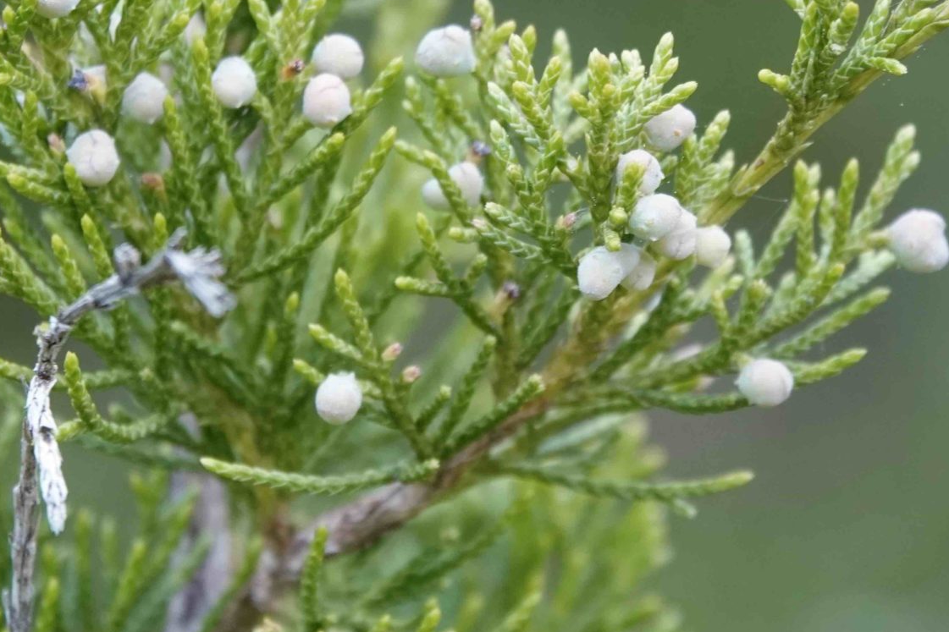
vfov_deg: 1.3
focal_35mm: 1096
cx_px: 549
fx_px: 28886
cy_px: 185
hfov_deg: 1.9
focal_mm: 220
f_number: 4
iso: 320
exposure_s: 1/250
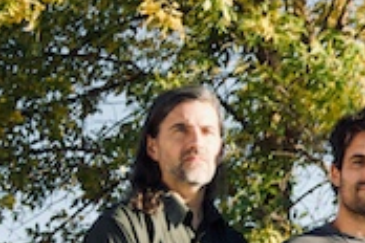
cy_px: 322
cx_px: 787
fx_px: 2332
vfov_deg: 5.9
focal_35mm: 230
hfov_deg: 8.4
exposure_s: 1/1600
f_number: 2.8
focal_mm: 45
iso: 250
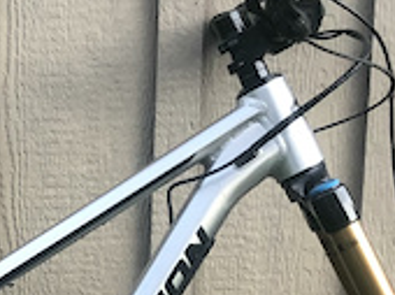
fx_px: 1504
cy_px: 411
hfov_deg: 14.7
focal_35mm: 132
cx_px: 7
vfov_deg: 10.9
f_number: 1.8
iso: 64
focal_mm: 3.99
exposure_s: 1/120
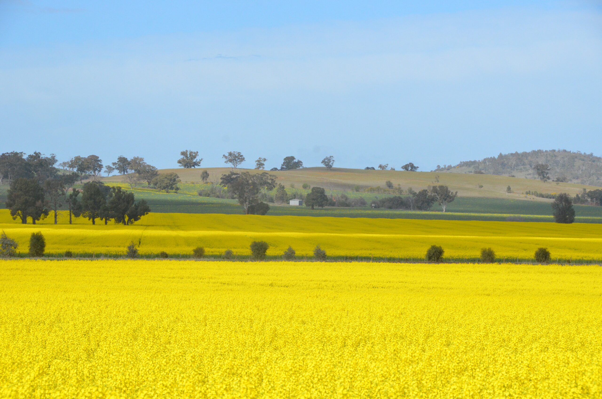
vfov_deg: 10.1
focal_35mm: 135
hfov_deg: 15.2
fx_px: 2253
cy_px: 200
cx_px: 301
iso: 1000
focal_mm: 90
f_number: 10
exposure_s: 1/1600
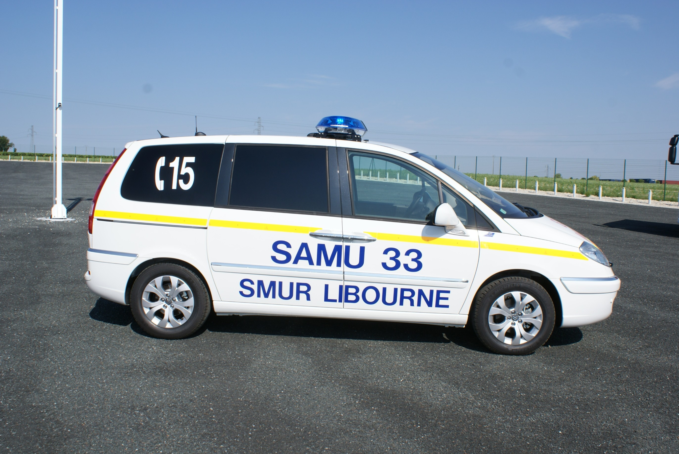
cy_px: 227
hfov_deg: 57.2
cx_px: 340
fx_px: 623
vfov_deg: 40.0
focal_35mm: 33
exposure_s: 1/160
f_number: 10
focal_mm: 22
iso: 100
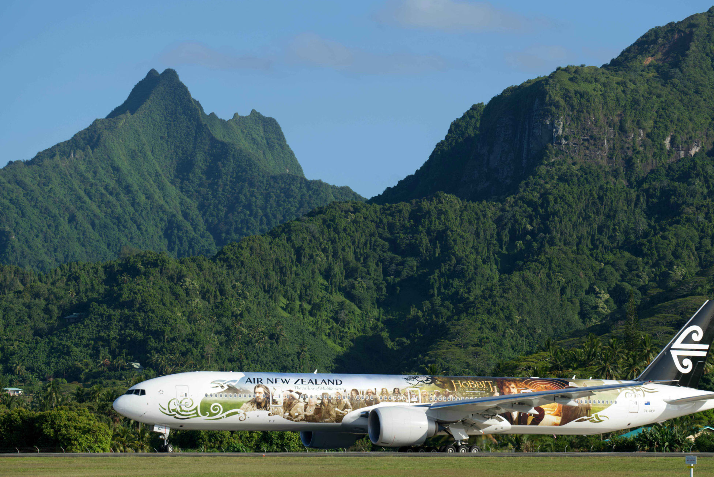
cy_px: 214
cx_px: 407
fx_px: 3015
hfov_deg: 13.5
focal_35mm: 152
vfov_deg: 9.0
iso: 100
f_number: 8
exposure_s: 1/250
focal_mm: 116
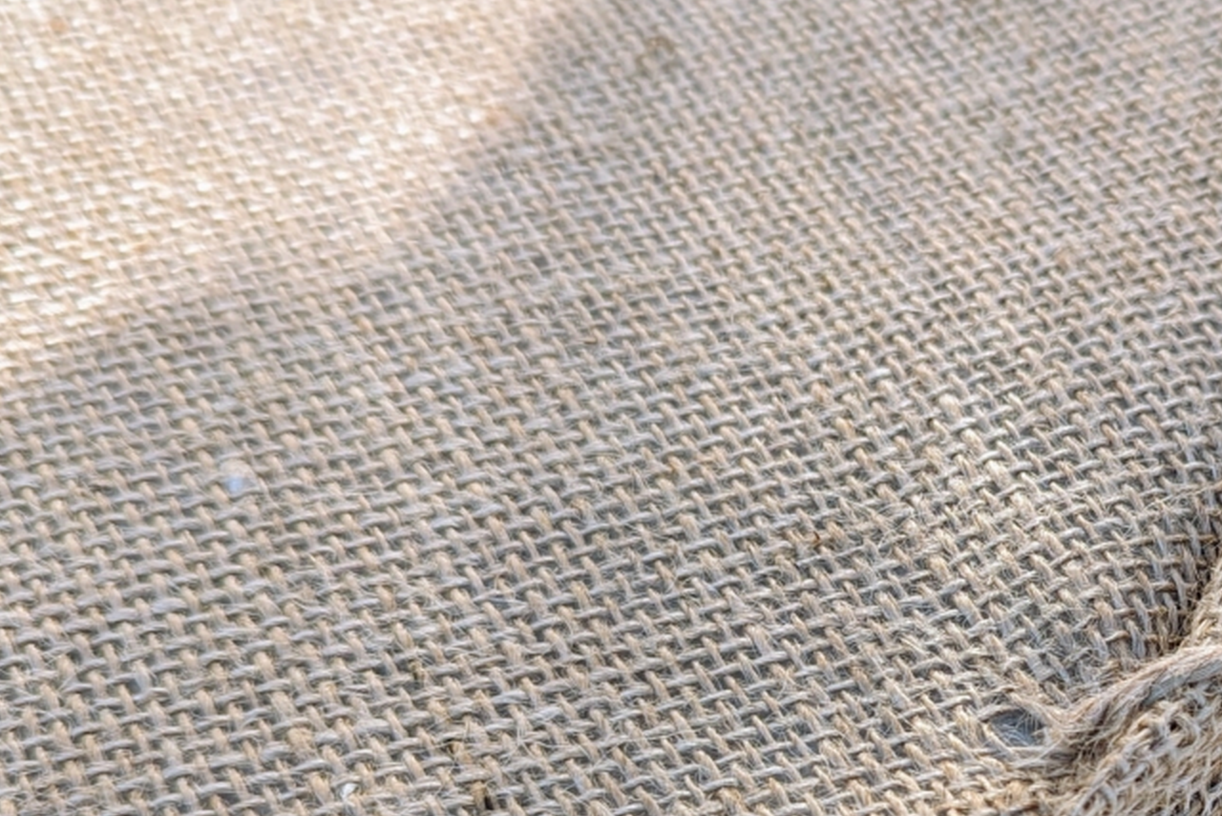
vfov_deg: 22.2
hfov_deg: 32.1
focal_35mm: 60
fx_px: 2037
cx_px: 1042
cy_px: 715
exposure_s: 1/480
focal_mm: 6.81
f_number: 1.85
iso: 45
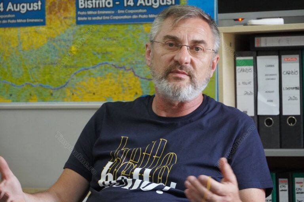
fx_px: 1001
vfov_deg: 11.6
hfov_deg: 17.3
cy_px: 101
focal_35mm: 118
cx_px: 152
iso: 5000
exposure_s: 1/160
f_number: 5.6
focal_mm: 79
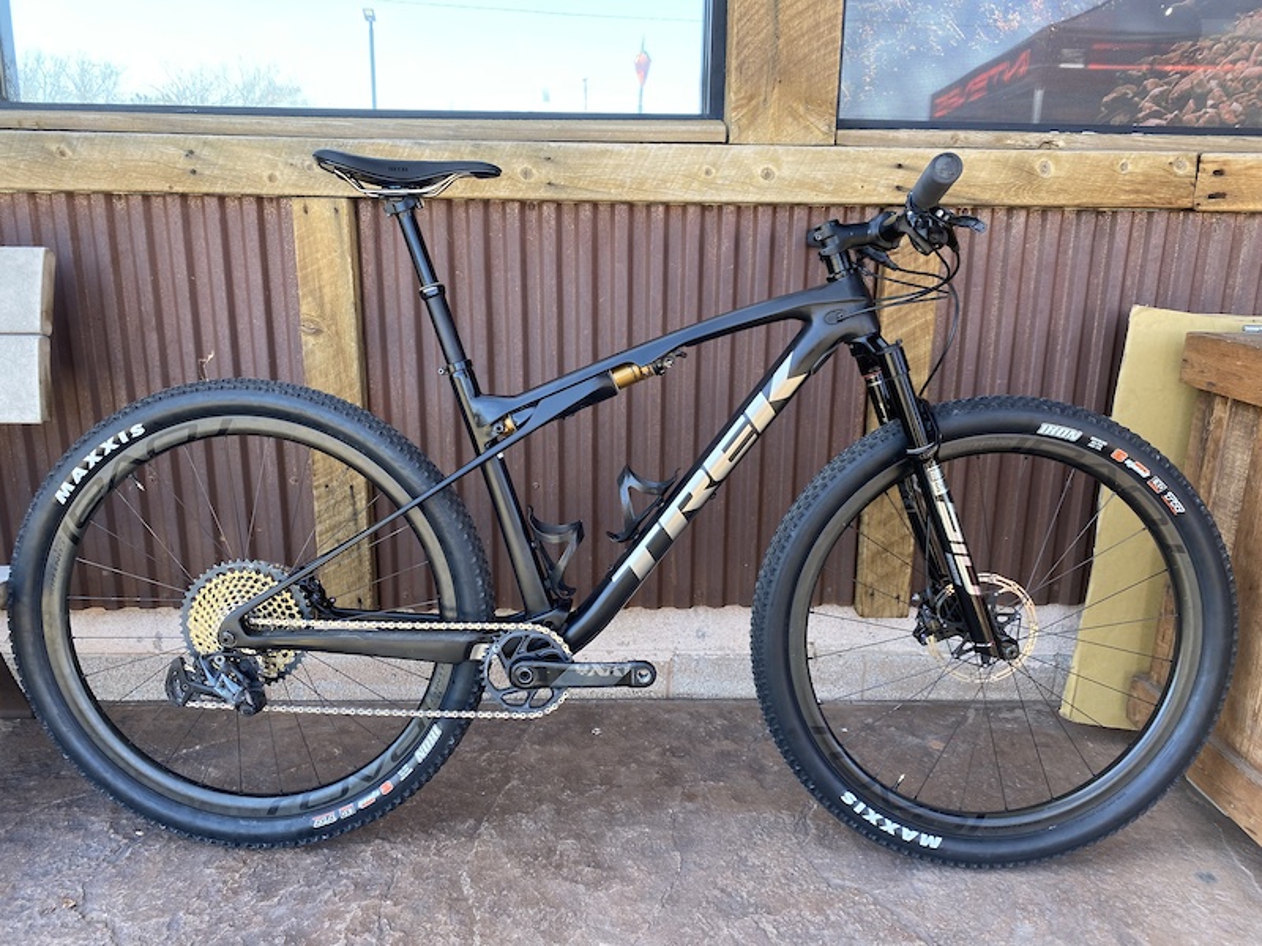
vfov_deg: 53.1
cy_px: 473
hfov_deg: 67.3
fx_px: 948
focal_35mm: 26
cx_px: 631
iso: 40
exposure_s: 1/122
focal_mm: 4.25
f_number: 1.8
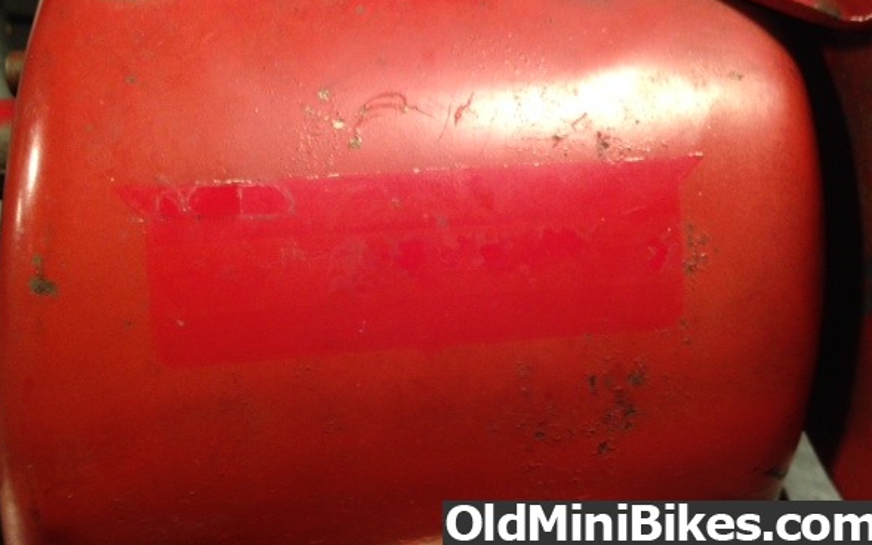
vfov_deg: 33.3
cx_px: 409
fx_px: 903
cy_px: 191
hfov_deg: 51.5
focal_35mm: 38
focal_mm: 4.12
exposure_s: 1/20
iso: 200
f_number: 2.4
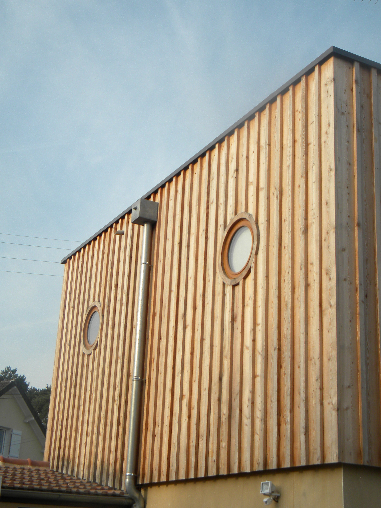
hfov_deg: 28.0
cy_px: 267
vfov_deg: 36.8
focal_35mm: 52
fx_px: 763
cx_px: 183
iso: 80
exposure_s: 1/417
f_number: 3.9
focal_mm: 8.6
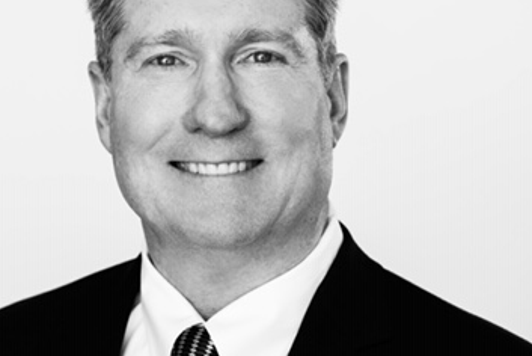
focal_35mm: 118
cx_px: 238
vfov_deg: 11.6
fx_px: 1745
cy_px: 170
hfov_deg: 17.3
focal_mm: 65
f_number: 4.5
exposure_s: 1/125
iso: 320
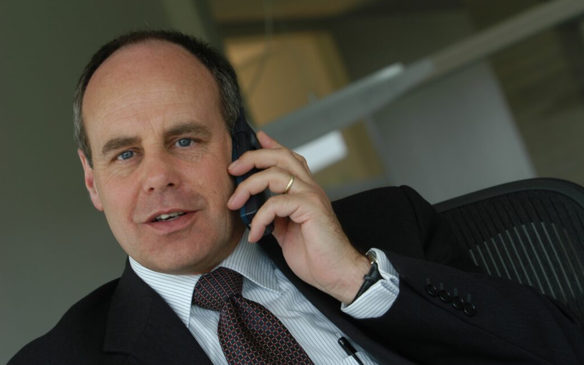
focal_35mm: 123
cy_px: 174
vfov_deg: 10.7
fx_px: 1958
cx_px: 292
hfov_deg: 17.0
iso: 200
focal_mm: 80
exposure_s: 1/80
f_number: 4.5
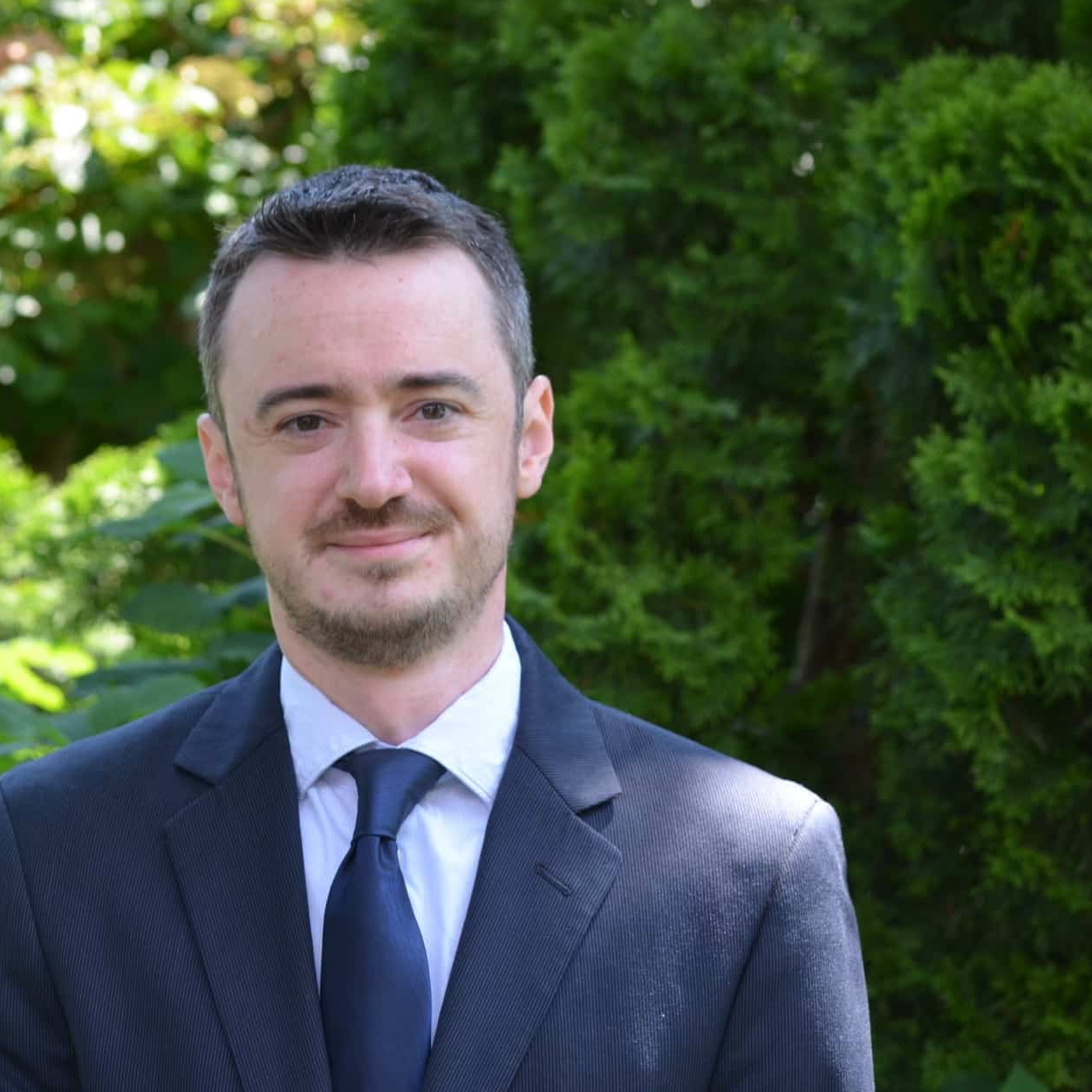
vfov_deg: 9.1
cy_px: 545
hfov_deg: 9.1
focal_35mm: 193
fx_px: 6888
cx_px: 457
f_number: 5.6
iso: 220
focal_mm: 100
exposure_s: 1/125
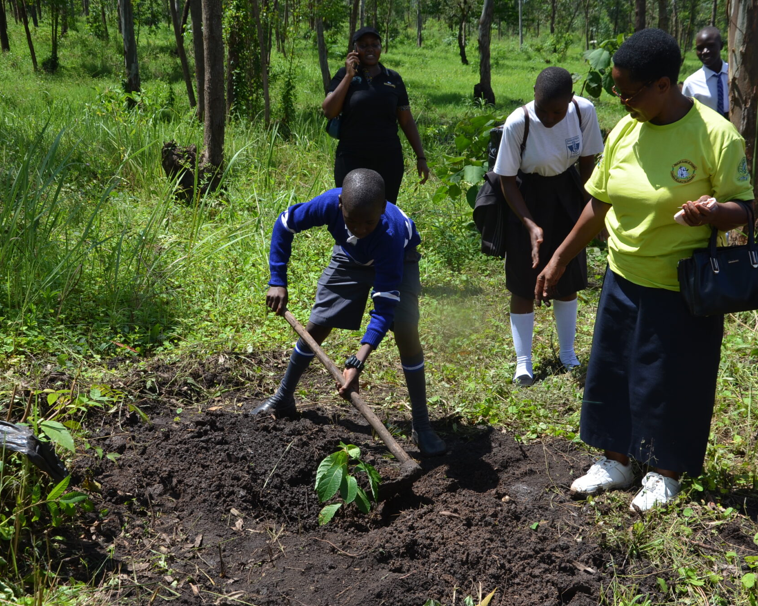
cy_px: 305
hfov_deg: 38.7
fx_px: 1077
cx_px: 446
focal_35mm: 48
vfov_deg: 31.5
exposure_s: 1/250
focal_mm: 28
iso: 180
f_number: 8
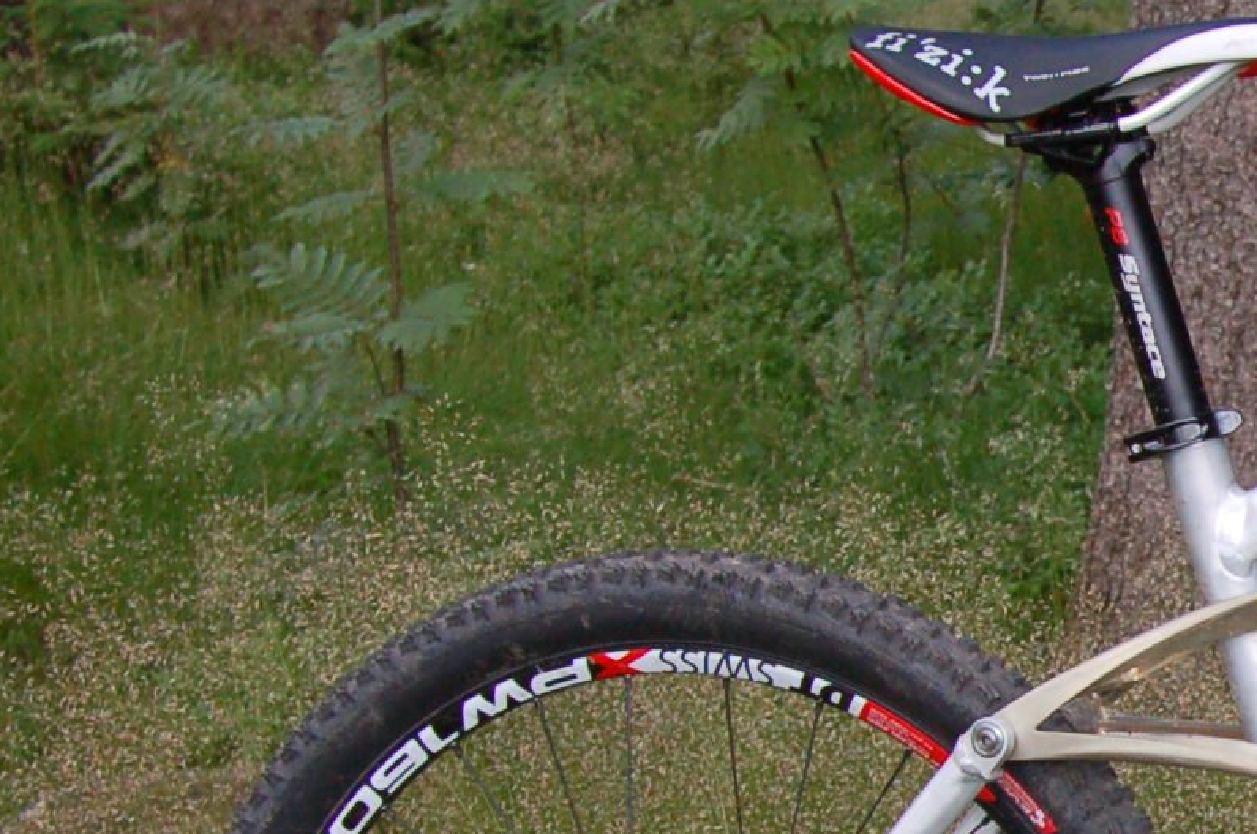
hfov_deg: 14.4
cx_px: 1710
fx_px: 4741
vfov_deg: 10.0
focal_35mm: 136
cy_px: 788
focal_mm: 32
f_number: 6.3
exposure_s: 1/160
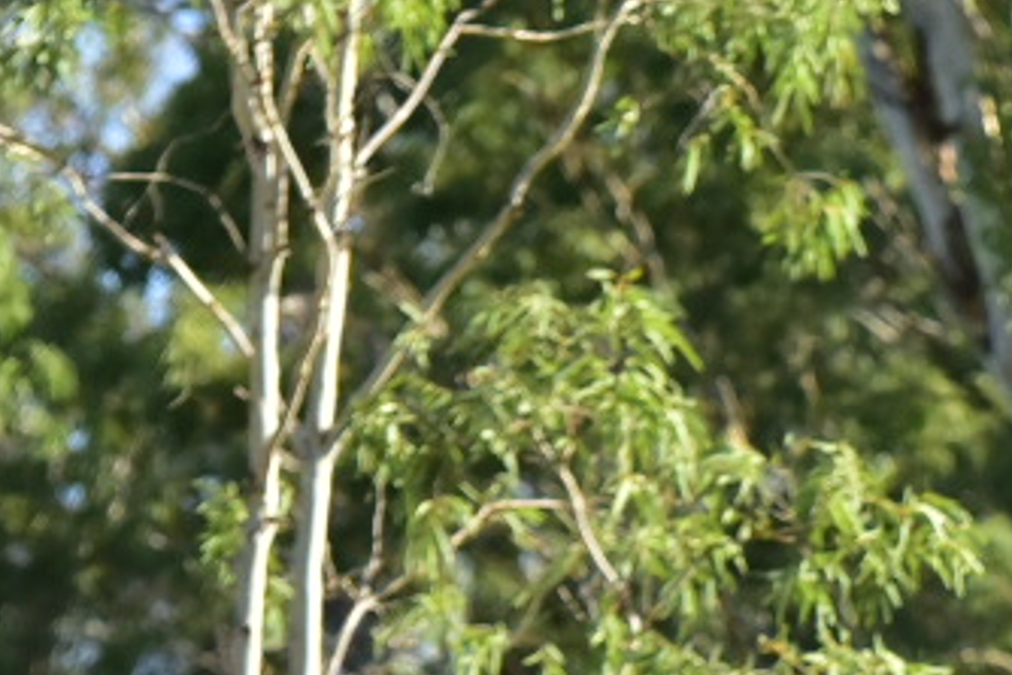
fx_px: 17745
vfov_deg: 2.2
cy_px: 1362
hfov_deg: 3.2
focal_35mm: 631
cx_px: 1948
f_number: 5
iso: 1250
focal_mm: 130
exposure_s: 1/1600
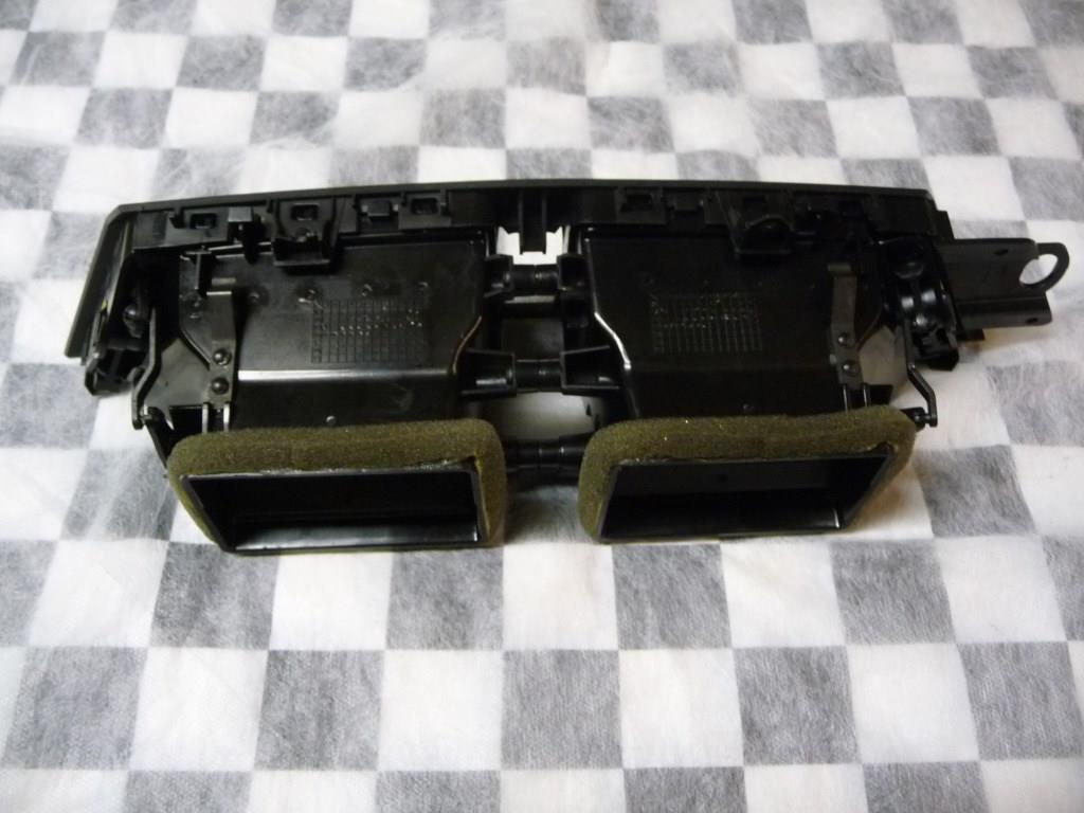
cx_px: 542
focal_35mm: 28
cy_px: 406
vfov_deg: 49.7
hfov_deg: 63.4
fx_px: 877
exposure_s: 1/30
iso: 320
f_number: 3.3
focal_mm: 4.7
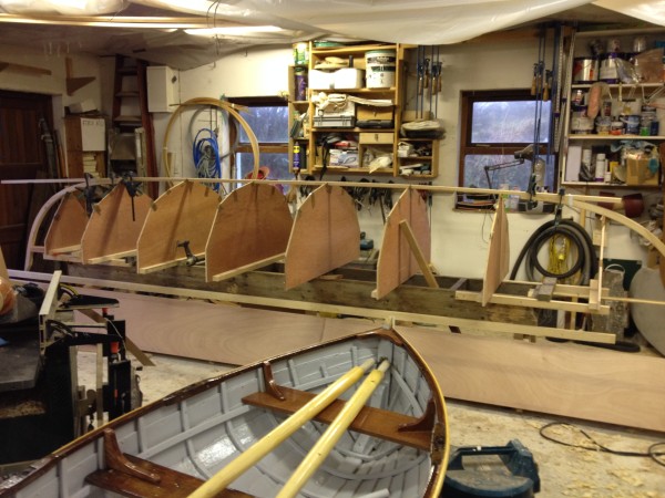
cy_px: 249
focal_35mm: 35
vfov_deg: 40.7
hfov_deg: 52.6
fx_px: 672
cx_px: 332
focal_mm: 4.28
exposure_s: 1/20
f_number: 2.4
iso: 100
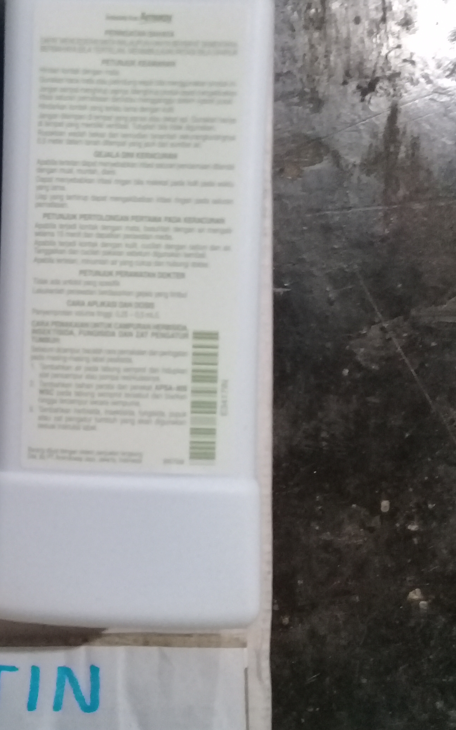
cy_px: 320
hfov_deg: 24.1
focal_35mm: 52
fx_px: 1034
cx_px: 30
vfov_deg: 38.8
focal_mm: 3.3
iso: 320
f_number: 2.2
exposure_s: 1/17
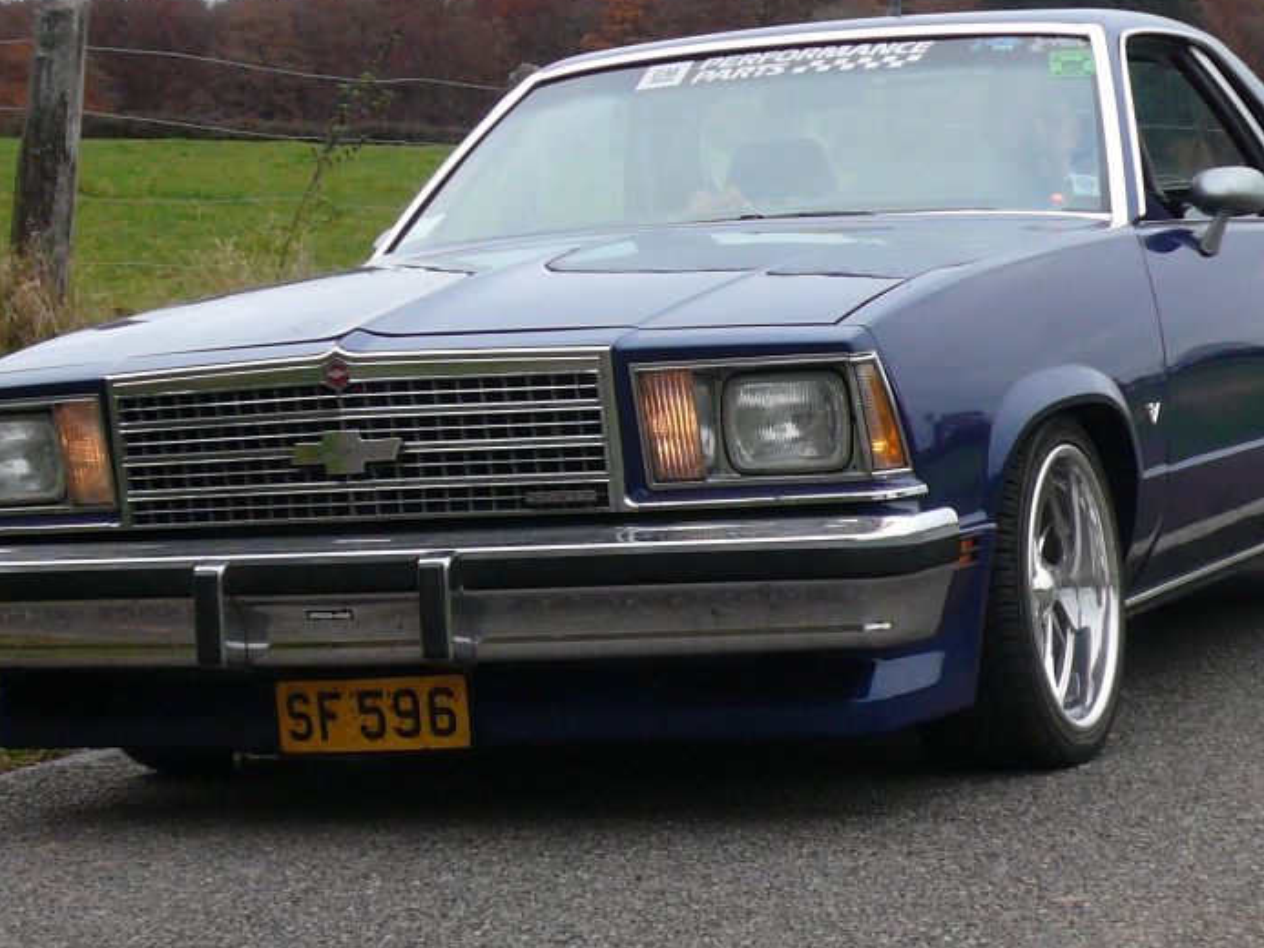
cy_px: 454
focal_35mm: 102
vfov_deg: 14.5
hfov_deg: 19.2
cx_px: 741
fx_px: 3725
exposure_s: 1/125
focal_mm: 7.5
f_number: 3.5
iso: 100
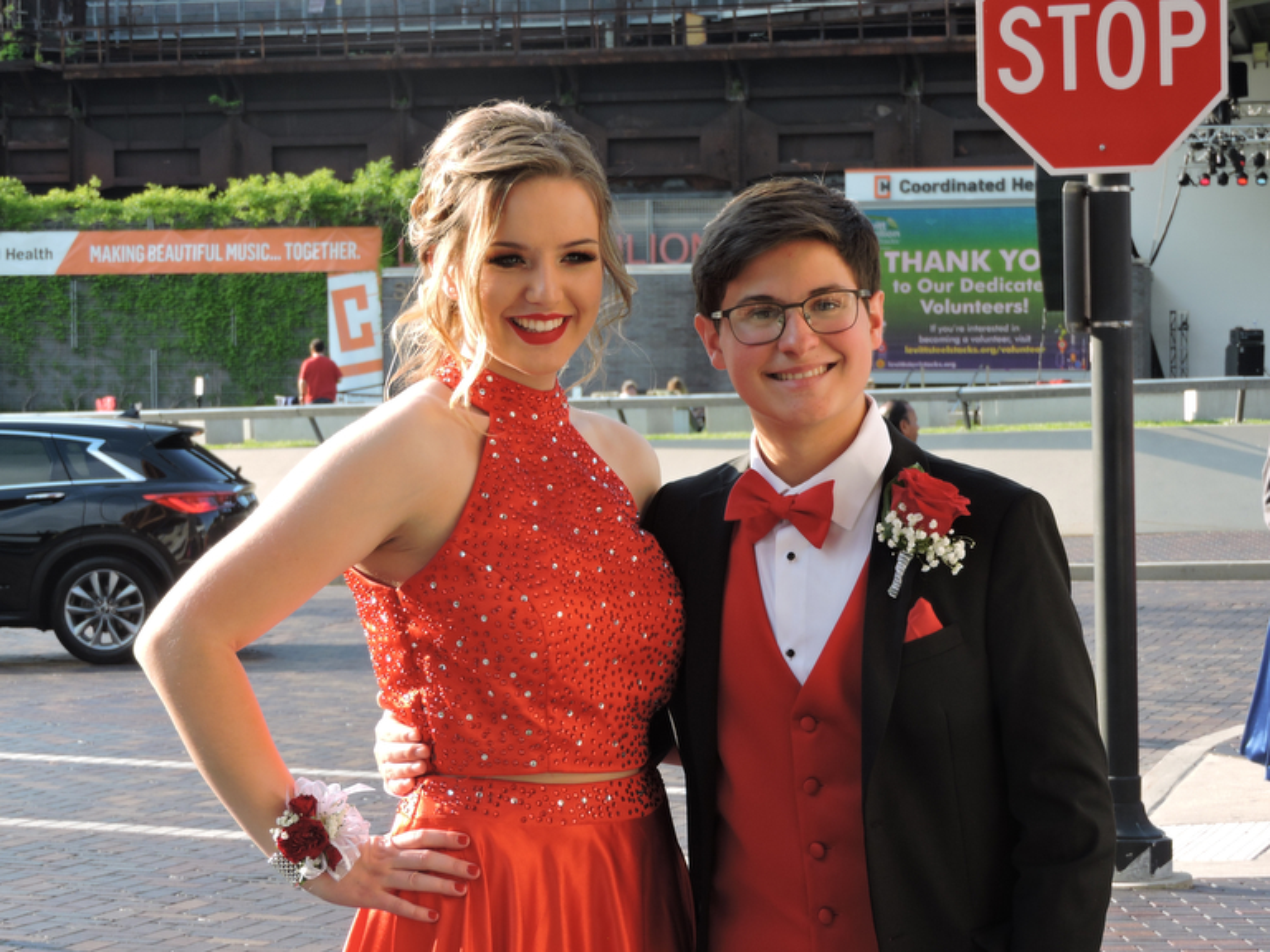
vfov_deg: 14.1
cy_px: 476
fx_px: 3852
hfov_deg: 18.7
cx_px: 635
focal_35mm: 105
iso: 100
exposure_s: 1/125
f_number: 4.8
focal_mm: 18.8
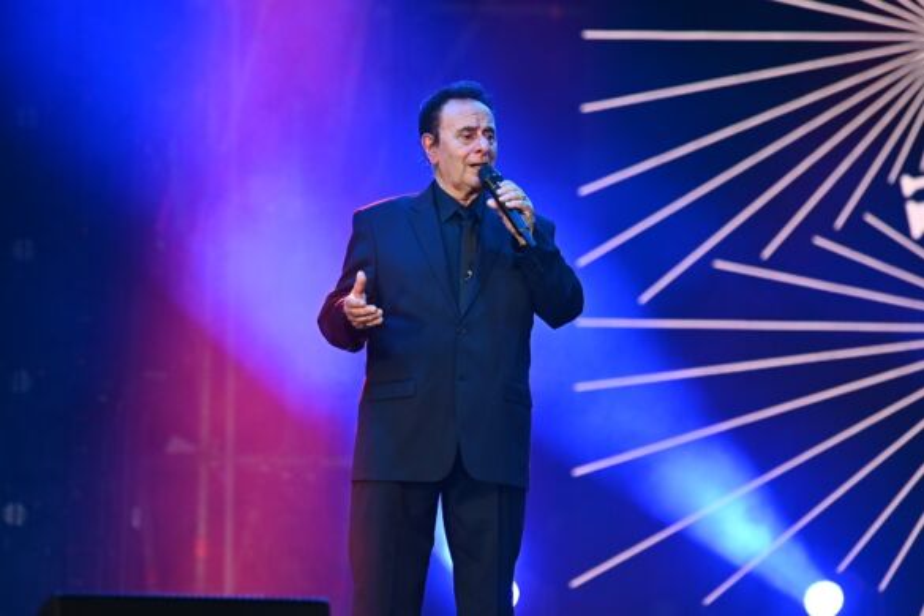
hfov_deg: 6.9
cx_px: 462
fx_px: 7699
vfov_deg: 4.6
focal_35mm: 300
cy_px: 308
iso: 1100
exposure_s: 1/400
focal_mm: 200
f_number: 3.2
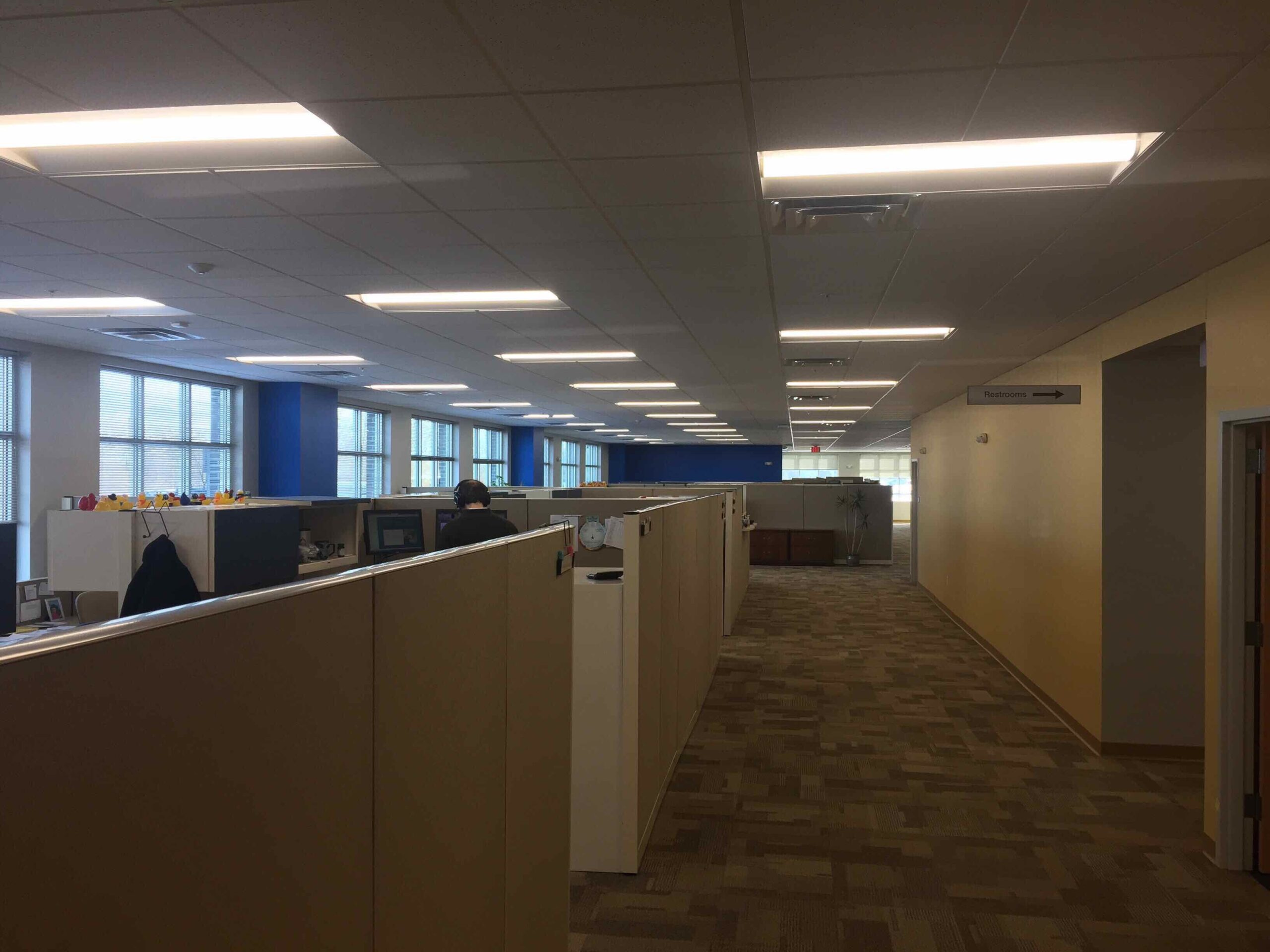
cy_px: 476
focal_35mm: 29
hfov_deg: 61.7
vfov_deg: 48.2
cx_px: 635
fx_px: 1064
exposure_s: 1/120
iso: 50
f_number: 2.2
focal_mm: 4.15
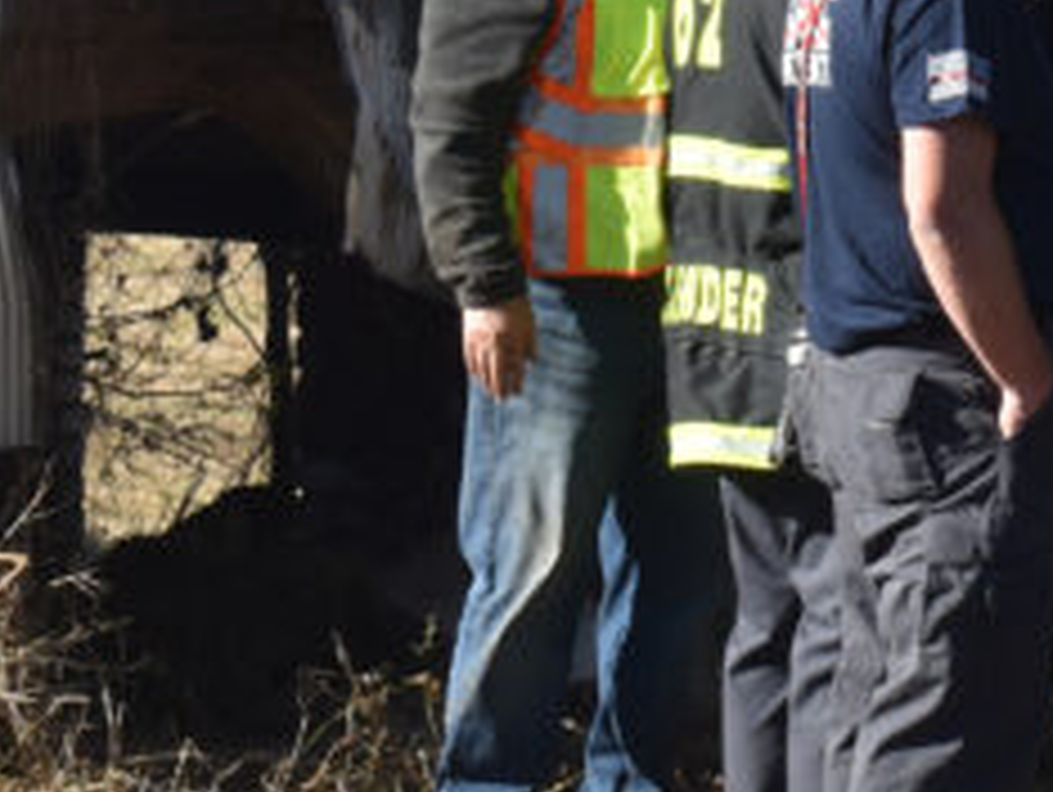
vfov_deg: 4.3
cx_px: 2079
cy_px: -250
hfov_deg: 5.6
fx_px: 10570
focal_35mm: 347
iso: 125
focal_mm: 55
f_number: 8
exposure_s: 1/250
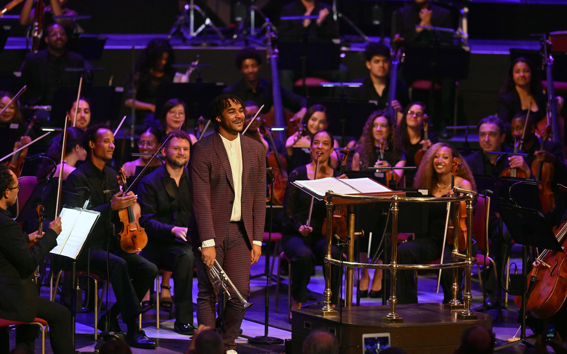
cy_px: 170
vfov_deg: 4.3
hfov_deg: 6.9
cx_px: 284
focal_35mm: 306
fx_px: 4728
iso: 5000
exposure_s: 1/500
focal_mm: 300
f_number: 4
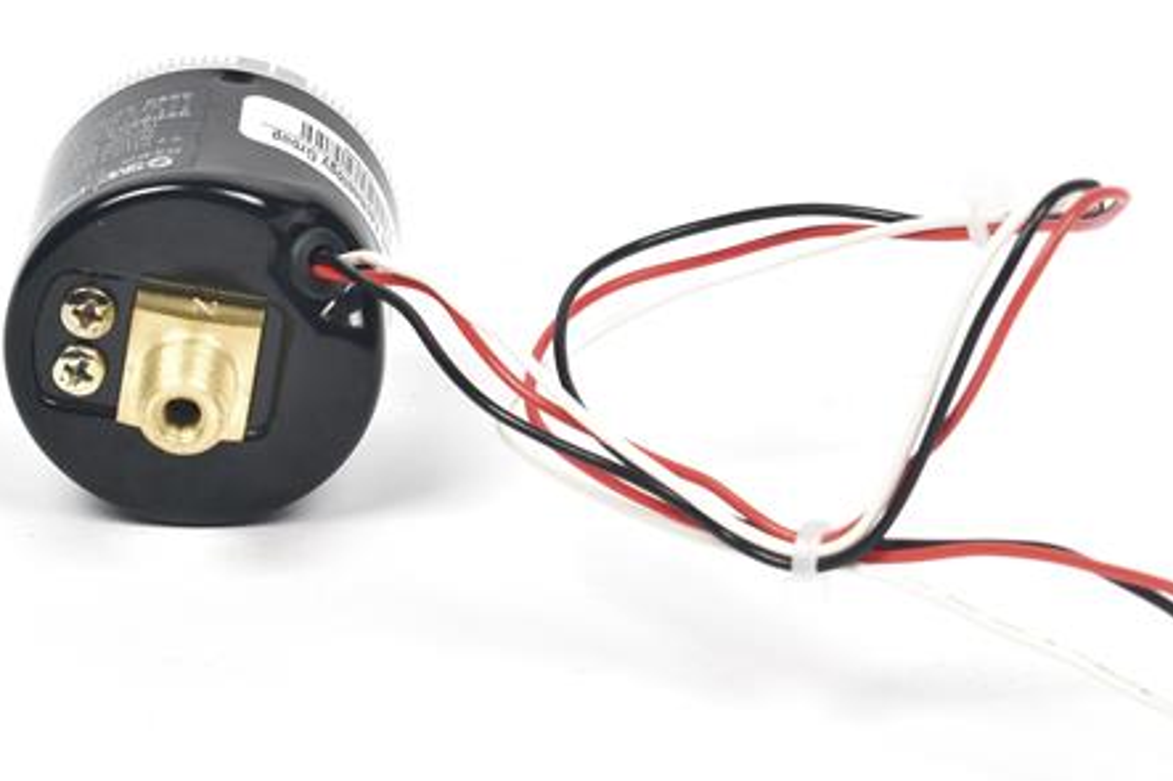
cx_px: 744
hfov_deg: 18.3
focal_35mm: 112
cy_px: 455
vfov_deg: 12.3
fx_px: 3637
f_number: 13
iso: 200
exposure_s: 1/200
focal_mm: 55
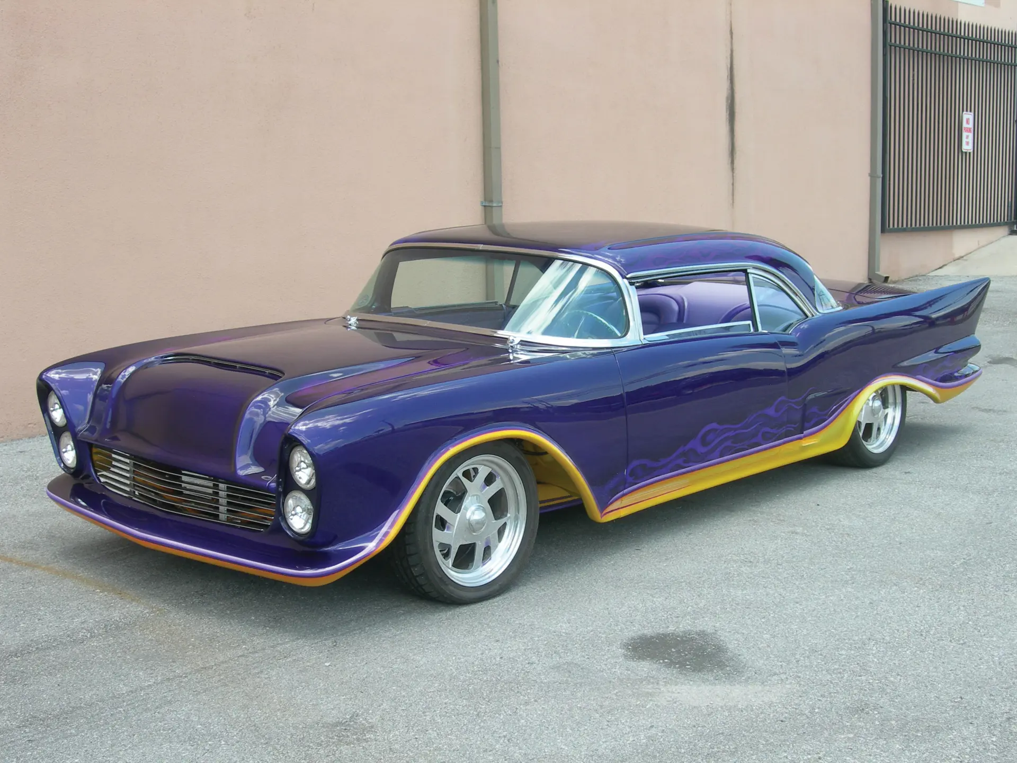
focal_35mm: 51
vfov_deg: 28.6
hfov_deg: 37.5
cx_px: 508
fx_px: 1498
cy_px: 382
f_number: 5.4
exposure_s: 1/110
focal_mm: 10.6
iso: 50
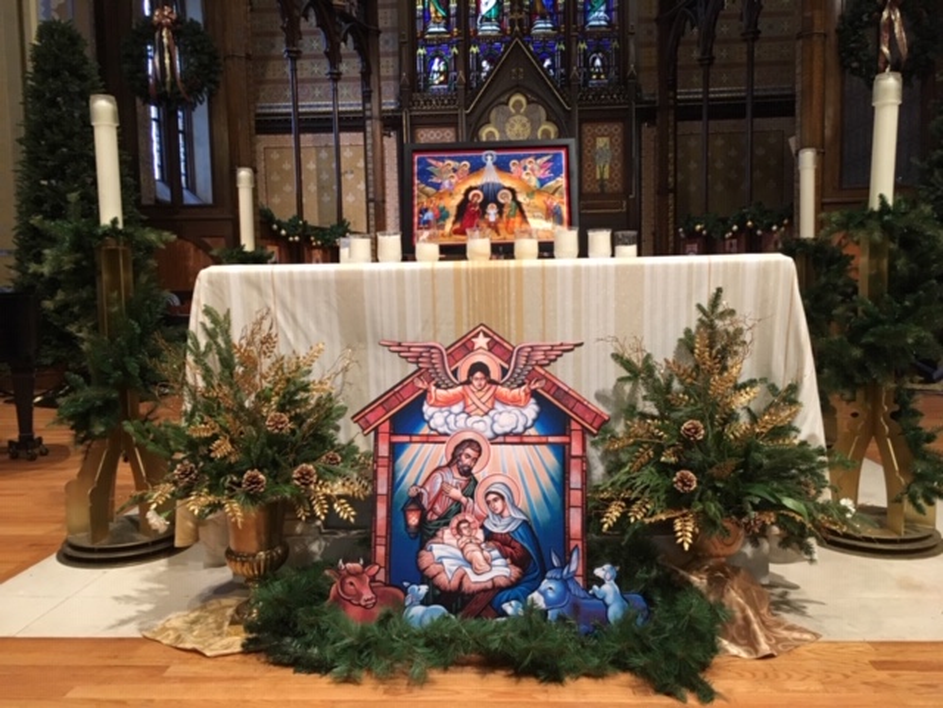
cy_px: 354
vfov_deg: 48.2
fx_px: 790
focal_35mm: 29
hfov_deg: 61.7
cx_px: 472
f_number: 2.2
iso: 160
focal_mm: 4.15
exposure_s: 1/30
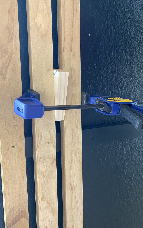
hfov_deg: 44.5
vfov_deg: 66.5
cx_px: 76
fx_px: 175
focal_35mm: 28
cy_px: 115
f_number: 1.8
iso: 500
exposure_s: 1/53
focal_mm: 4.25
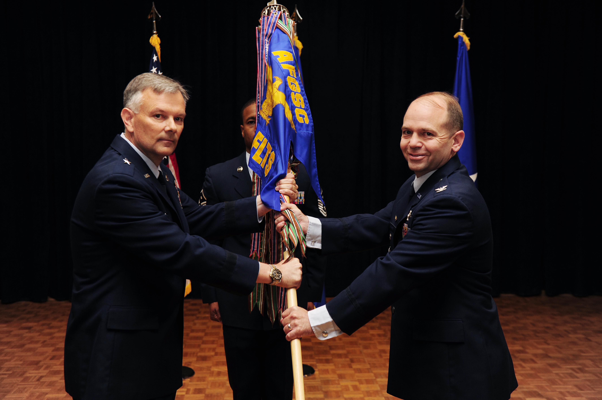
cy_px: 200
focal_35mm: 48
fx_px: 802
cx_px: 301
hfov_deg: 41.1
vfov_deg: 28.0
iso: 500
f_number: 4
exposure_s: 1/125
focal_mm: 48
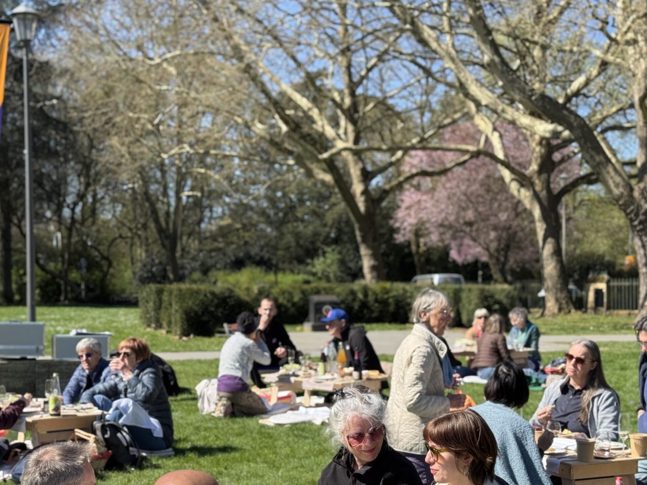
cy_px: 289
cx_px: 280
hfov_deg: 30.7
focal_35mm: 63
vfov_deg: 23.3
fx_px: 1178
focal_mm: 6.76
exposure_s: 1/1984
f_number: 1.78
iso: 64
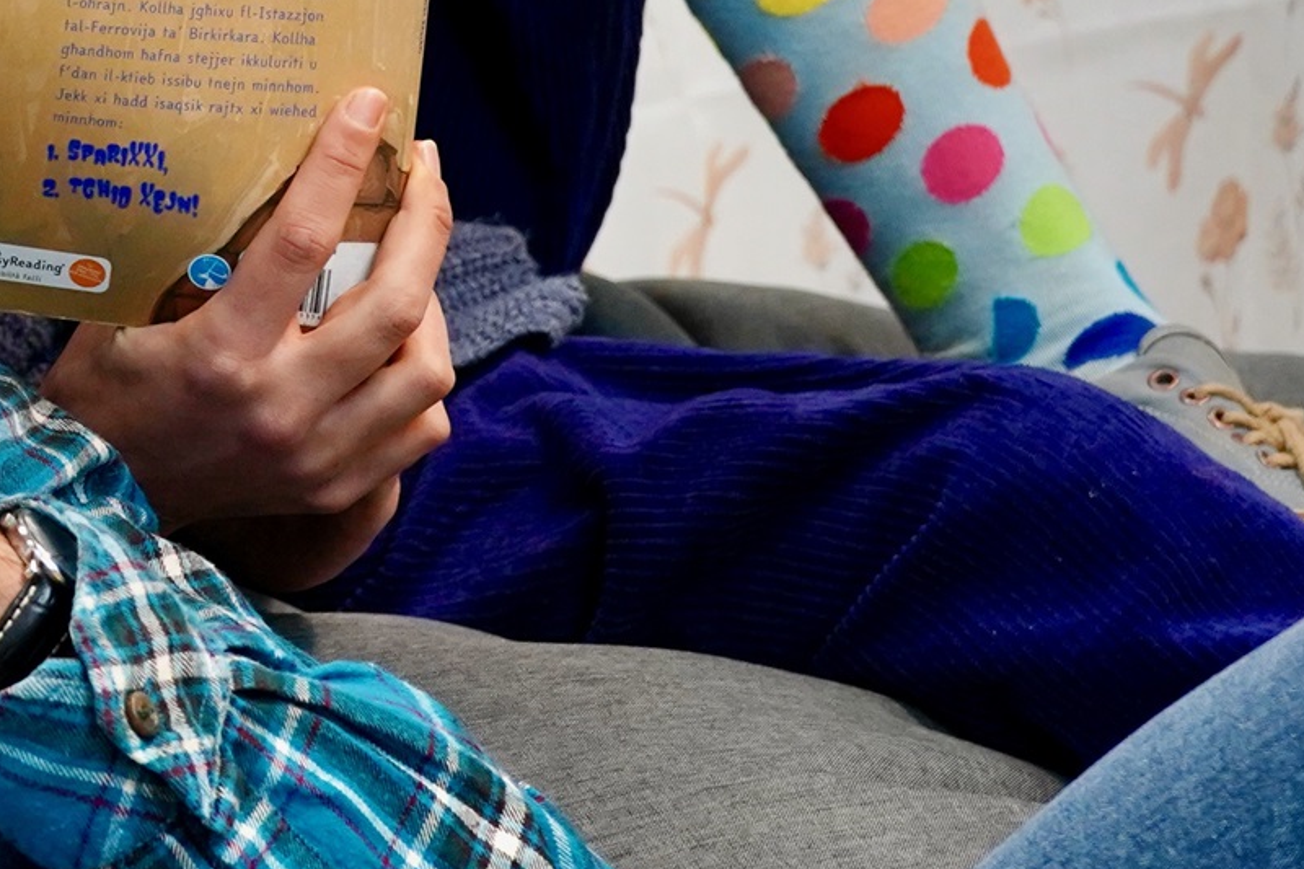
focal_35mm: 195
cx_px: -665
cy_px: -98
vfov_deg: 7.0
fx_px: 7061
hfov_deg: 10.2
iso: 1250
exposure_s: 1/200
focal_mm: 52
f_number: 5
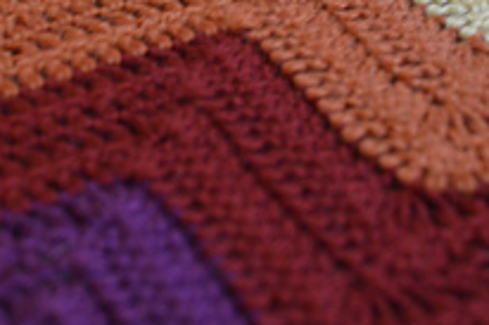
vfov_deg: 10.6
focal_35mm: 127
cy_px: -58
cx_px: 12
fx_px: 1727
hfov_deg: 15.8
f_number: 2.8
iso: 1800
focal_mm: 35
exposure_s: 1/30
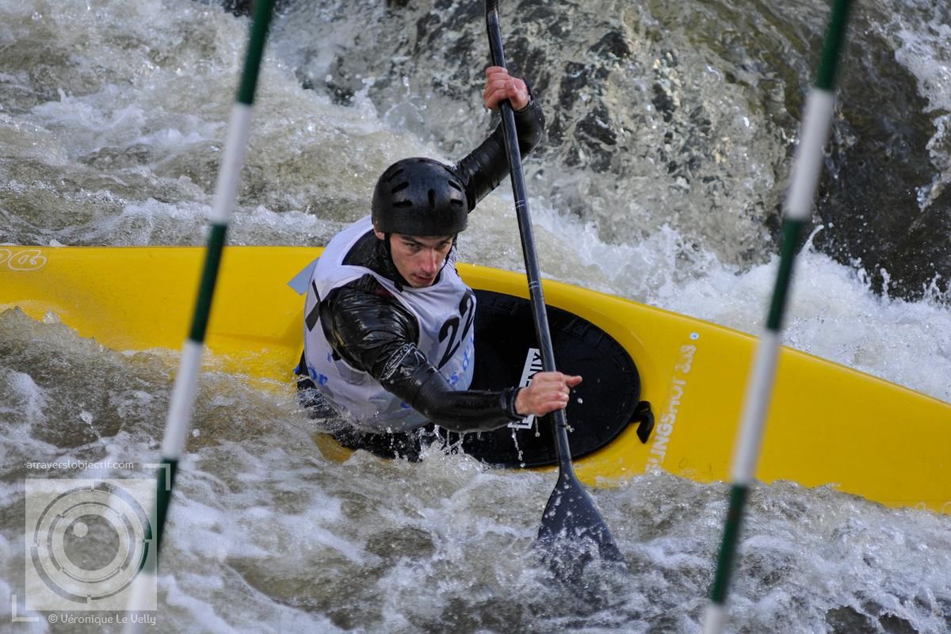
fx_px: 7924
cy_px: 317
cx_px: 476
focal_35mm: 300
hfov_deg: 6.9
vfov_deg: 4.6
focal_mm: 200
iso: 640
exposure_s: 1/1250
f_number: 2.8
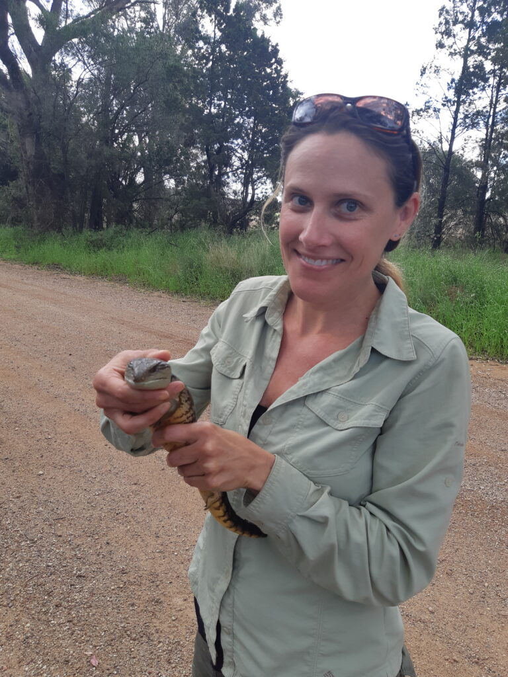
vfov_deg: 67.3
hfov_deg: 53.1
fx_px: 509
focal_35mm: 26
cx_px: 254
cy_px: 338
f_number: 1.7
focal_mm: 3.93
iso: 40
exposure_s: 1/352
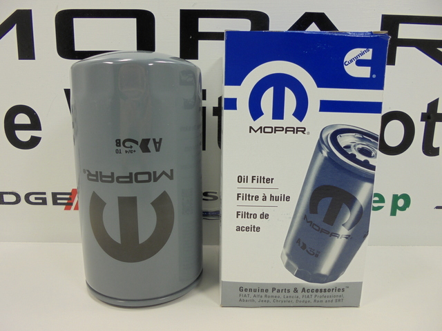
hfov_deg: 67.3
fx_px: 332
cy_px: 166
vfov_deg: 53.1
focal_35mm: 26
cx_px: 221
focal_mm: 4.6
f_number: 3.5
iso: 100
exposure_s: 1/100
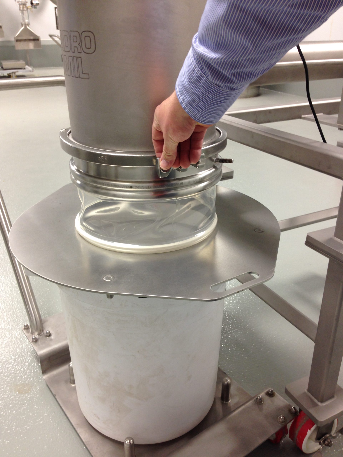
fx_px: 436
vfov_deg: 55.4
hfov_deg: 42.9
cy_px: 228
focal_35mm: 33
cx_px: 172
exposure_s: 1/24
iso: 50
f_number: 2.4
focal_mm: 4.12
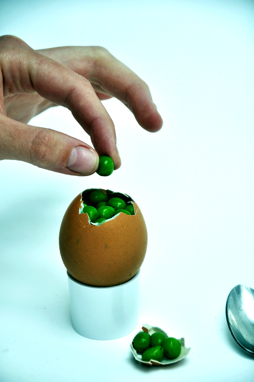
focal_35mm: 158
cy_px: 191
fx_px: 1670
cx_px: 127
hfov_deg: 8.7
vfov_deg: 13.1
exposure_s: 1/160
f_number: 6.3
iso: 200
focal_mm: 105
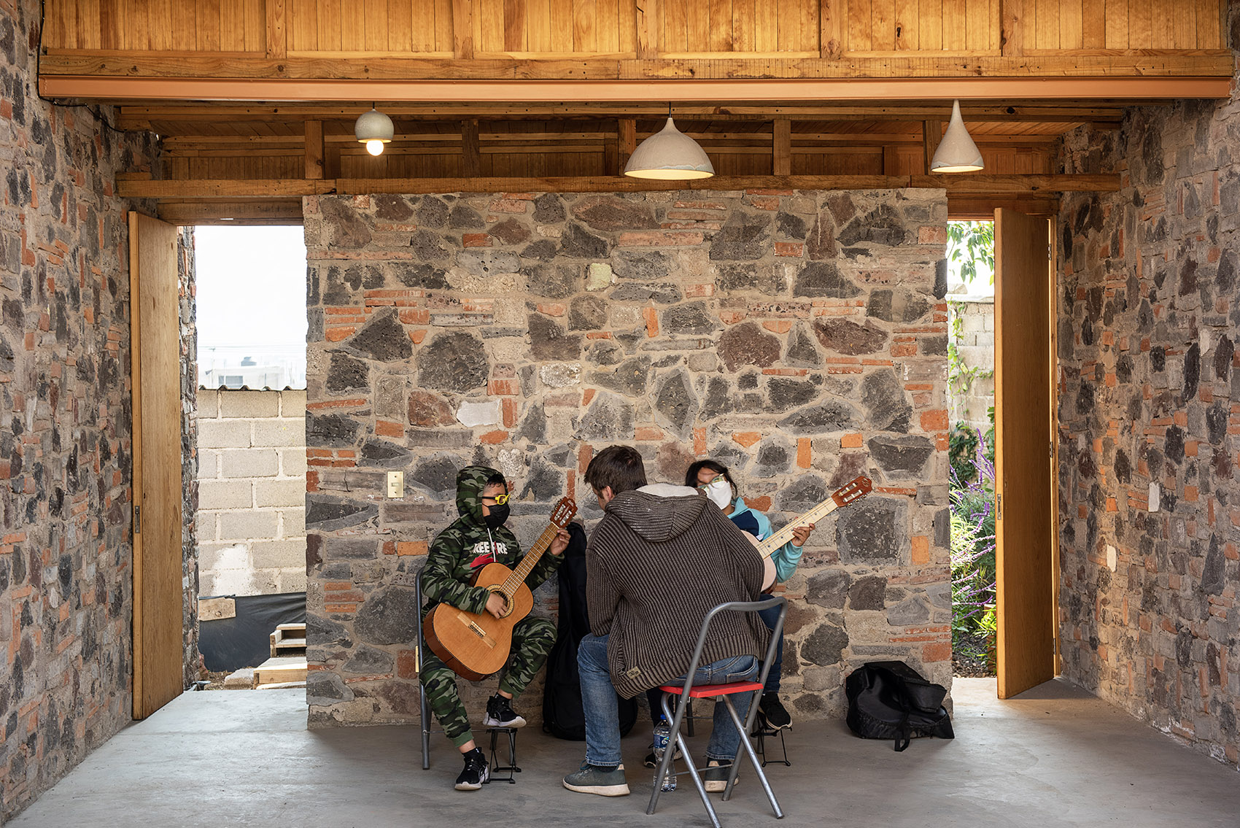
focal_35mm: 52
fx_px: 1792
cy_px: 414
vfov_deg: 26.0
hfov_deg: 38.2
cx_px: 620
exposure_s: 1/80
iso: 125
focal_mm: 52
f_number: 7.1
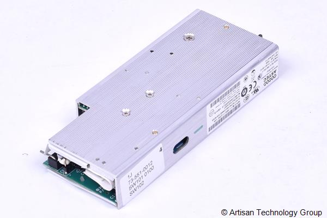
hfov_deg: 26.0
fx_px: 708
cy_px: 109
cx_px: 164
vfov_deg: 17.5
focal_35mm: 78
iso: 200
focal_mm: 52
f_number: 13
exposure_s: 1/200
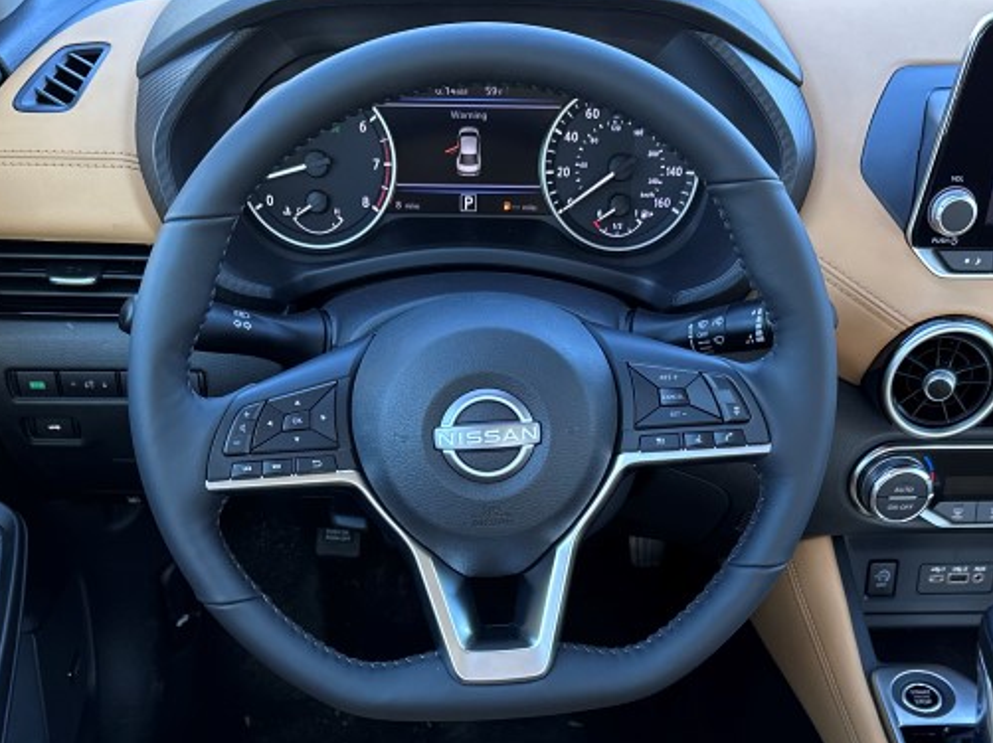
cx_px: 493
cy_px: 686
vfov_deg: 28.4
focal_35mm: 49
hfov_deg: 38.9
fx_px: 1405
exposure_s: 1/121
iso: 125
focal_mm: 6.86
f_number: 1.78
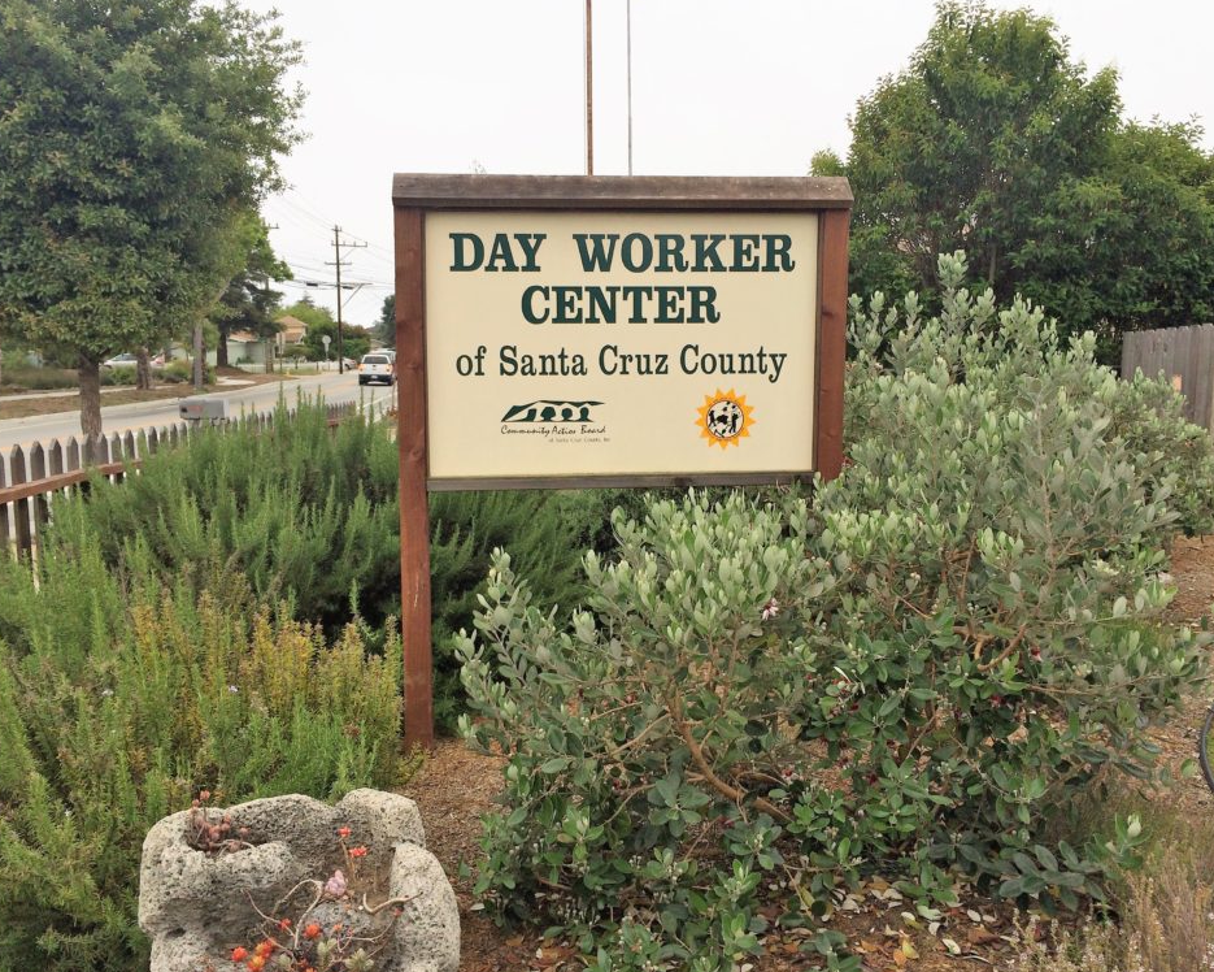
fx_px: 1114
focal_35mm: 31
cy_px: 489
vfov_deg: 47.1
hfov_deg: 57.2
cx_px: 625
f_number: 2.2
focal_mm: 4.15
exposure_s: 1/436
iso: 32
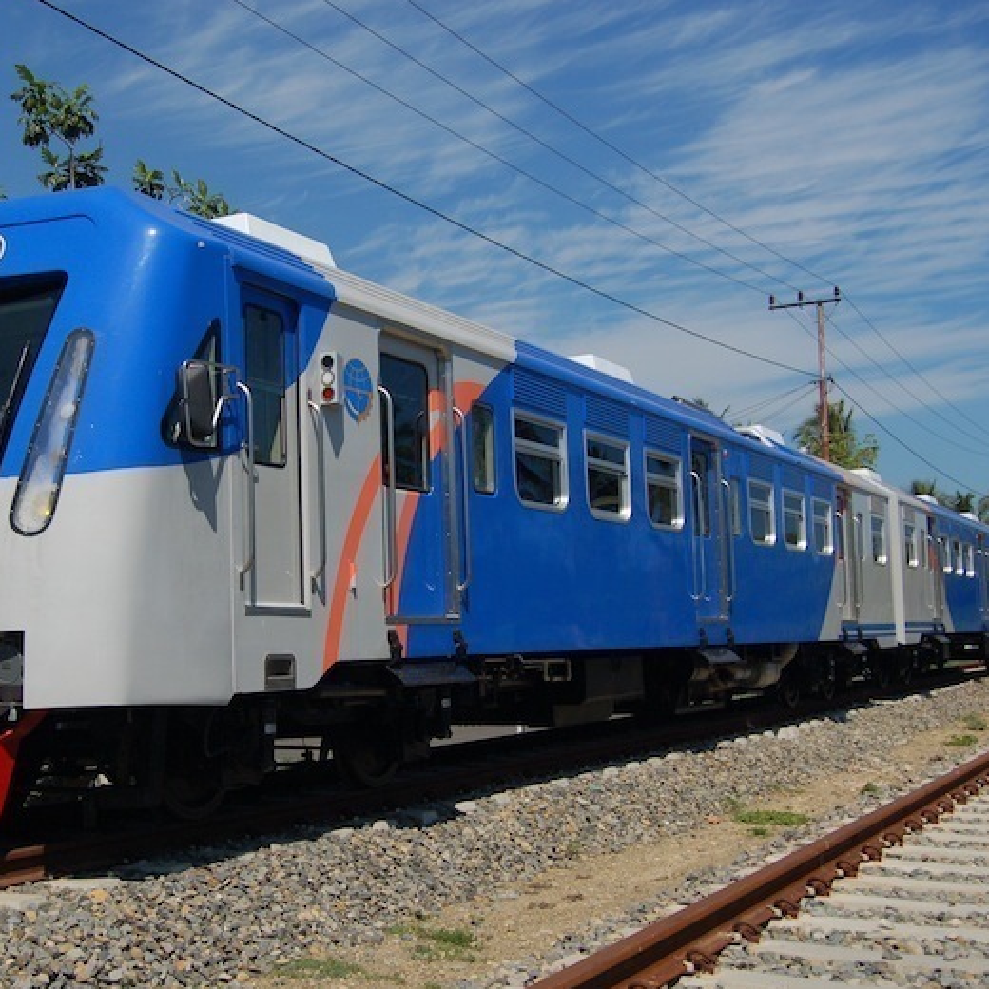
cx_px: 335
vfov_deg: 36.1
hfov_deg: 35.7
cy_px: 487
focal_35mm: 47
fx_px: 1519
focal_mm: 24
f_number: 5.6
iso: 400
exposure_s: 1/3200
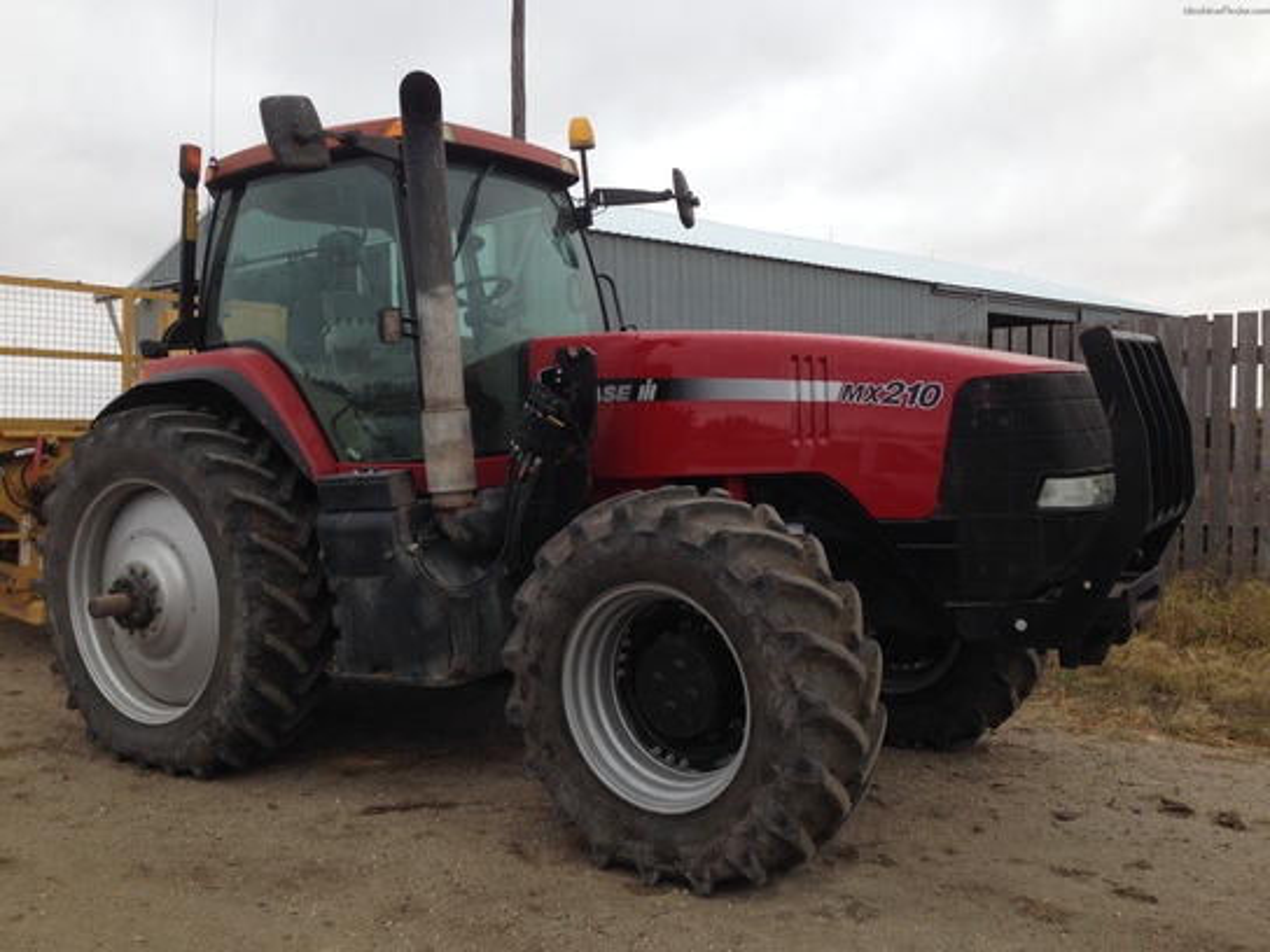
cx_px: 635
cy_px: 476
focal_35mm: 33
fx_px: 1211
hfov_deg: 55.4
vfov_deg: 42.9
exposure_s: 1/196
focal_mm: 4.12
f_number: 2.4
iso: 50
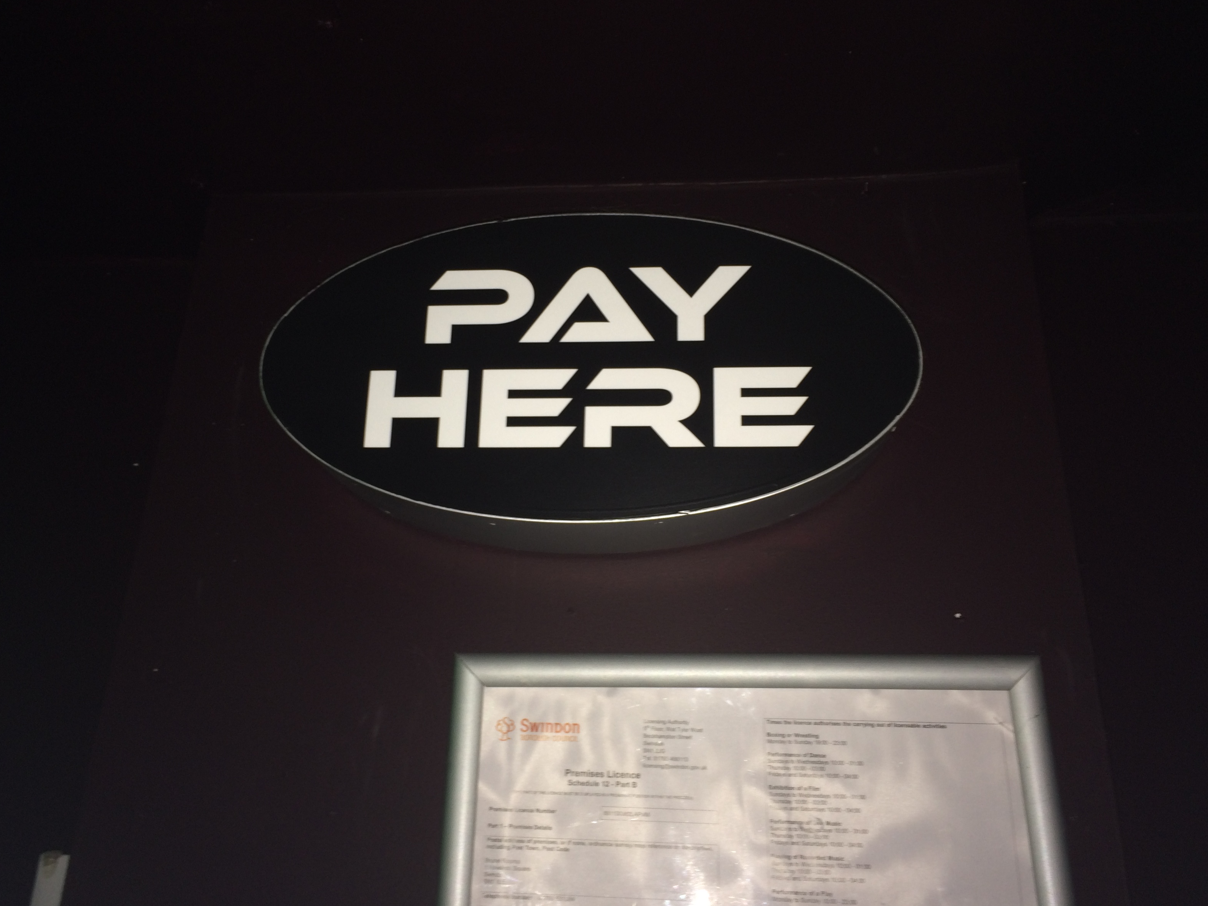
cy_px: 440
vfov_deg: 46.8
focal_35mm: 30
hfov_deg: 60.0
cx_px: 595
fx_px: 1047
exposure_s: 1/16
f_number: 2.2
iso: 50
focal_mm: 4.15
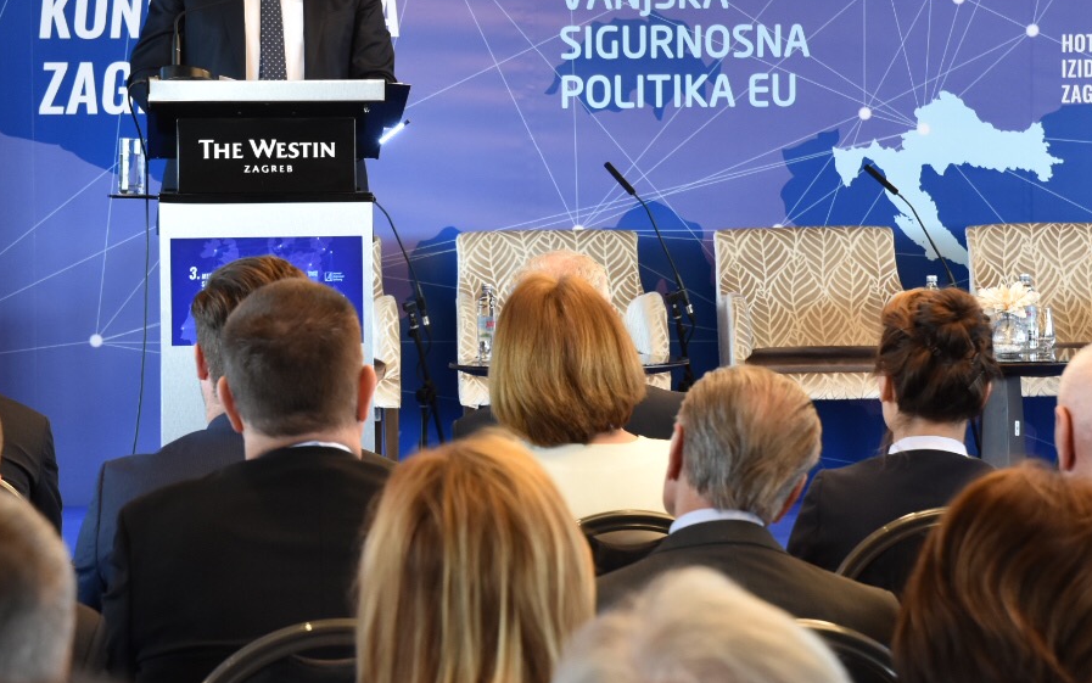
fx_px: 3780
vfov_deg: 10.3
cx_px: 448
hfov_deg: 16.4
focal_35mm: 127
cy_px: 196
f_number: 4.5
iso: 800
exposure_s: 1/80
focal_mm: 46
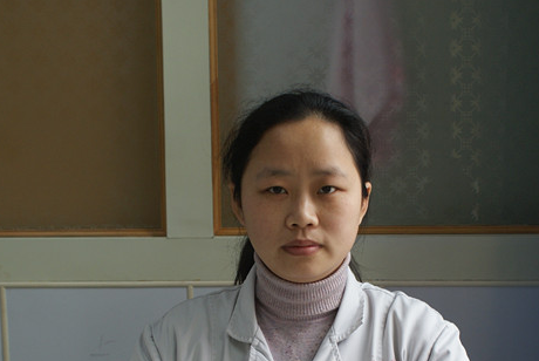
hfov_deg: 27.6
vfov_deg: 18.5
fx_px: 1094
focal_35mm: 73
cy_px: 303
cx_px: 303
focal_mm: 28
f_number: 4.5
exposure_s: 1/50
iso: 125
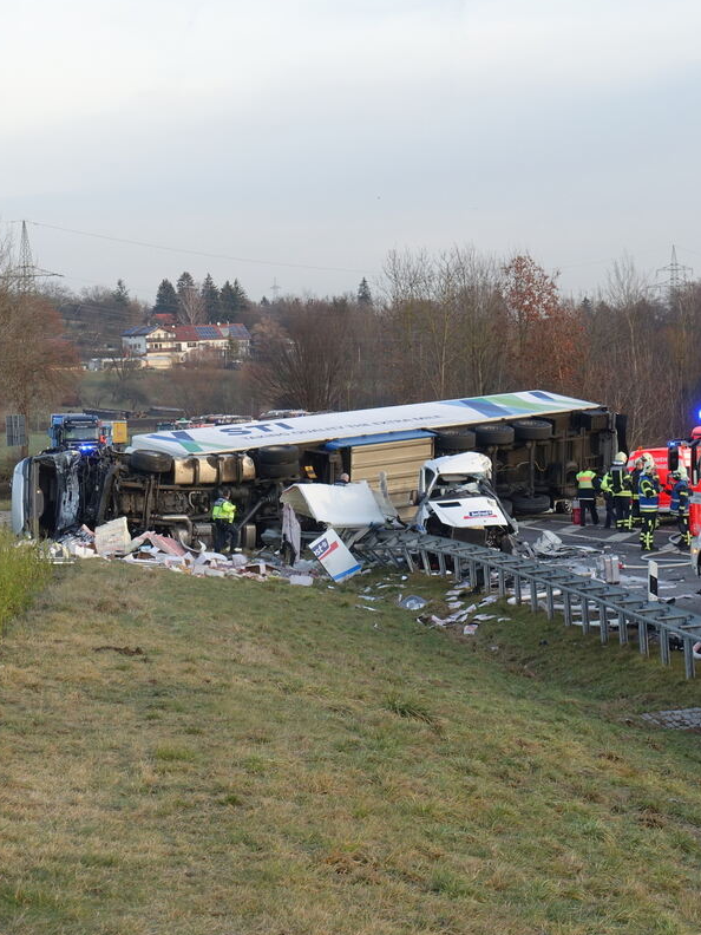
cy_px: 465
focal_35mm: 102
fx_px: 2754
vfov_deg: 19.3
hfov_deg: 14.5
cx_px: 450
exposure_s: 1/100
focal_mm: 25.7
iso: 200
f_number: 5.6
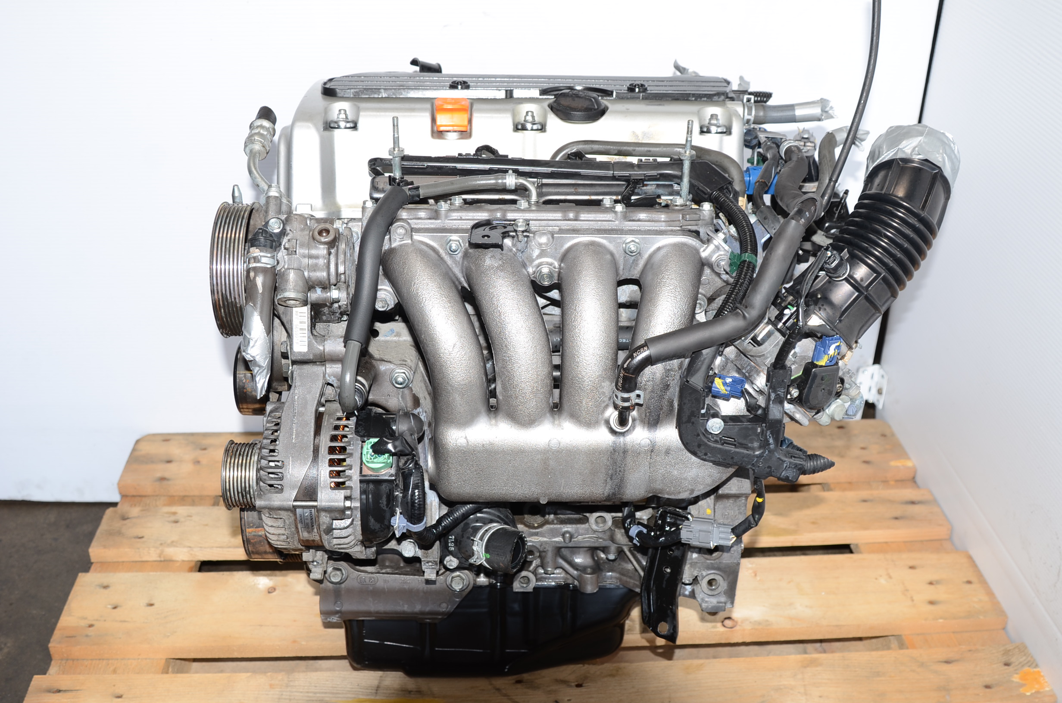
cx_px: 531
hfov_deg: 53.2
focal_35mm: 36
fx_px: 1060
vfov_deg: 36.7
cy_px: 352
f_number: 5.6
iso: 100
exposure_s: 1/40
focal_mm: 24
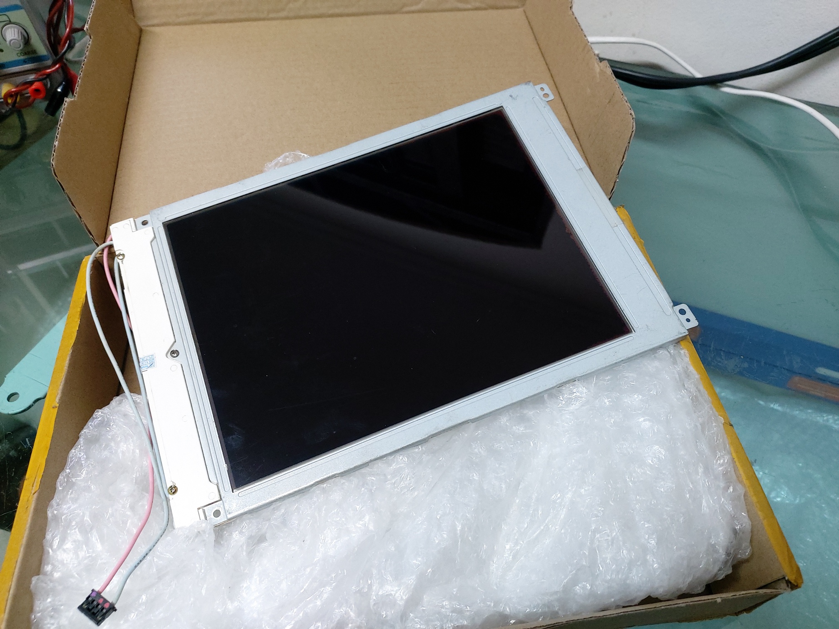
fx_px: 606
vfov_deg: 54.9
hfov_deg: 69.4
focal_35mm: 25
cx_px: 420
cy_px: 314
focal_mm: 4.58
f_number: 2
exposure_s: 1/40
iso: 200
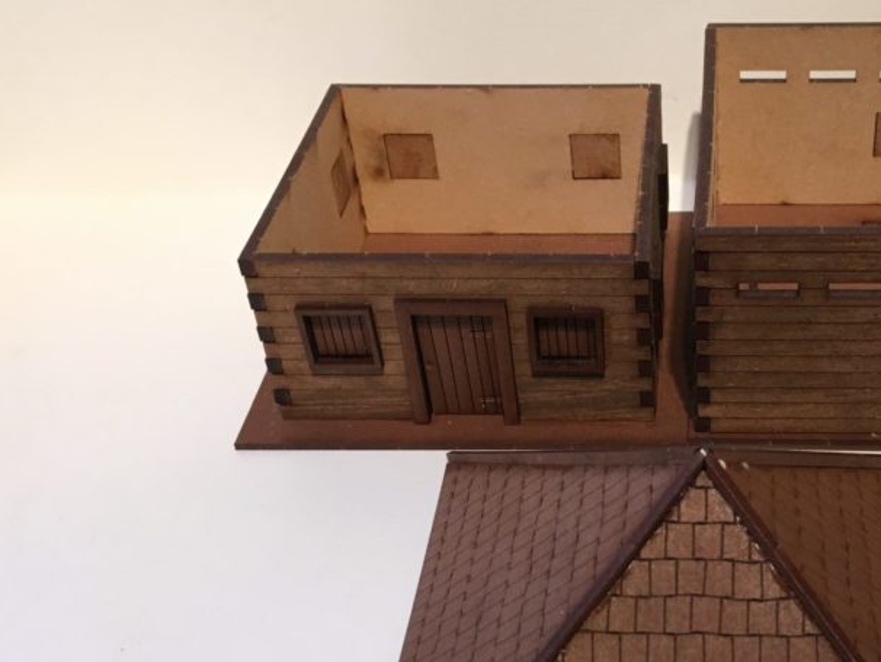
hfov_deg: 37.8
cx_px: 679
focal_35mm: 49
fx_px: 1248
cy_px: 431
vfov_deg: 29.5
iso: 50
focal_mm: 4.15
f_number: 2.2
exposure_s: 1/33
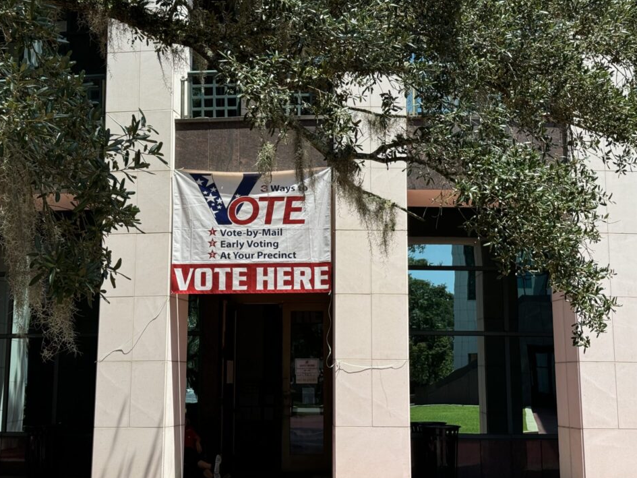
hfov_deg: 36.8
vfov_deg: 28.0
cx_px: 326
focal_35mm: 52
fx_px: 957
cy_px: 225
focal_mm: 6.76
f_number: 1.78
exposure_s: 1/2415
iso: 64
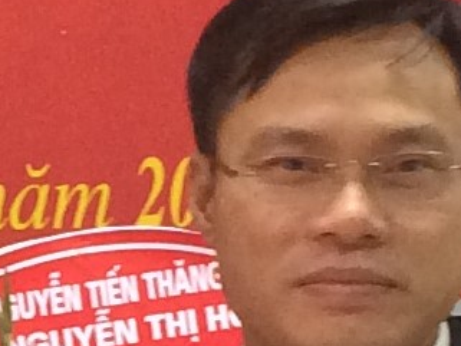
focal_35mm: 72
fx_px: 959
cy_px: 320
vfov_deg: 20.0
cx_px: 457
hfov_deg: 25.7
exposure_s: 1/33
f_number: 2.2
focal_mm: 4.15
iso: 200
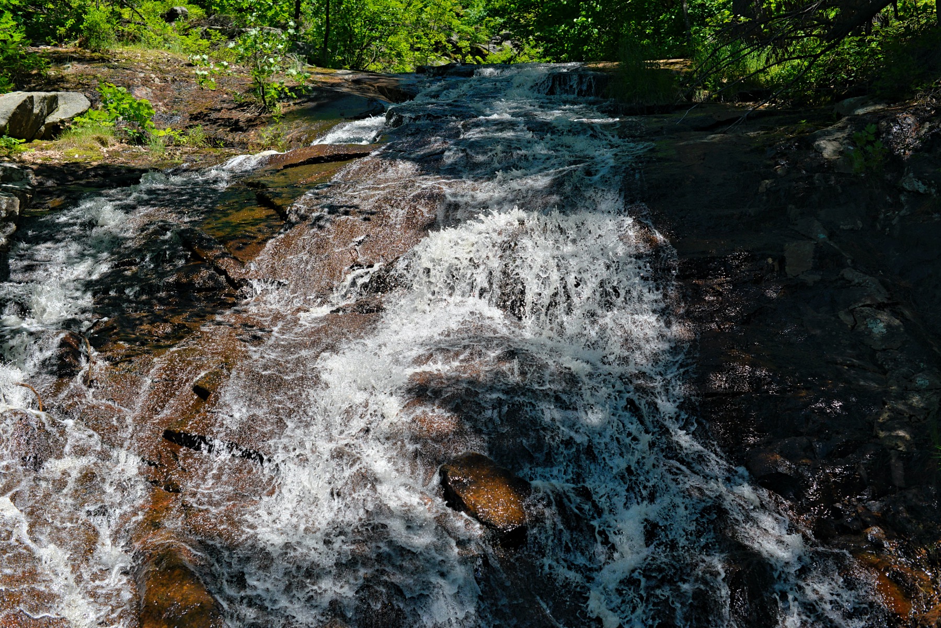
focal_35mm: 50
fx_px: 1307
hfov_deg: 39.6
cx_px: 470
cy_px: 314
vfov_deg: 27.0
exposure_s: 1/3200
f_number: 5.6
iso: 400
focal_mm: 50
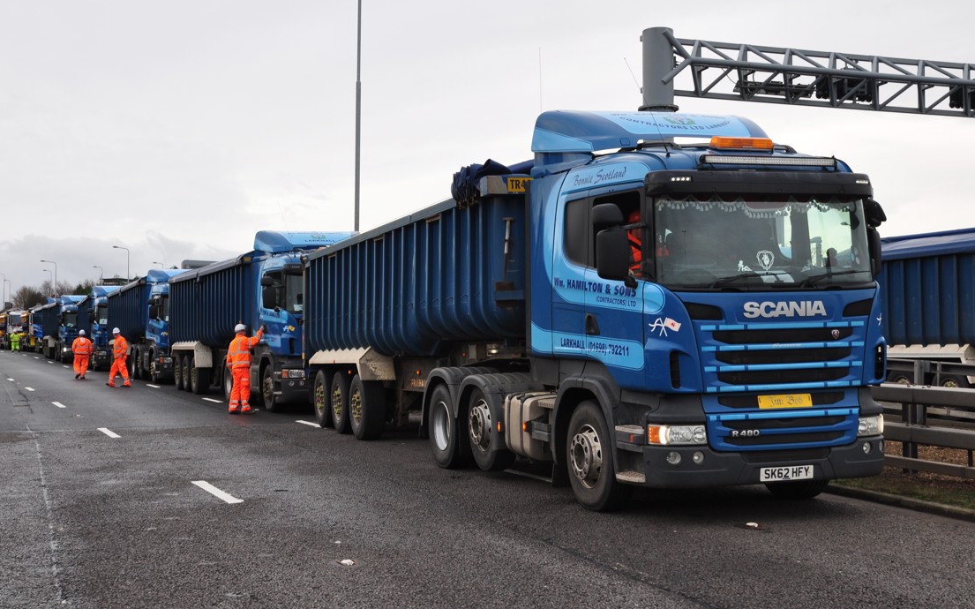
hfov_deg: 43.5
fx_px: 1222
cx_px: 463
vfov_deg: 28.0
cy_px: 285
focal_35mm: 46
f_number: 8
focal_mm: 26
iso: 220
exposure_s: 1/60
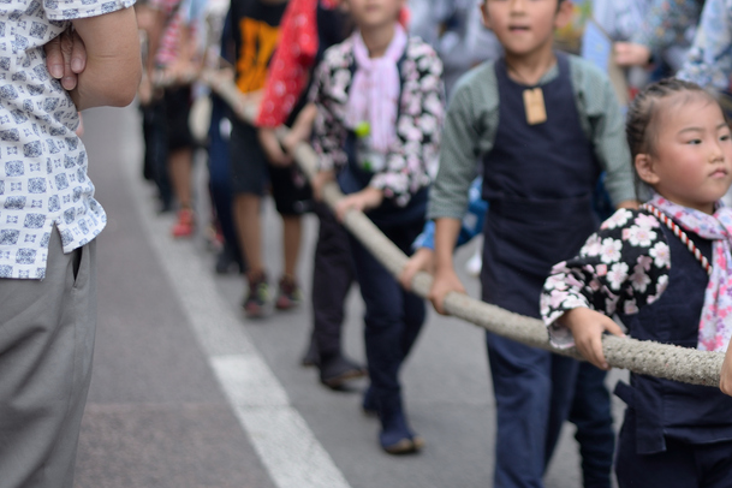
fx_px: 2094
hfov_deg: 19.4
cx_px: 685
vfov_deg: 13.2
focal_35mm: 103
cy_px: 49
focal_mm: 50
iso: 100
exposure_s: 1/800
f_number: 2.5
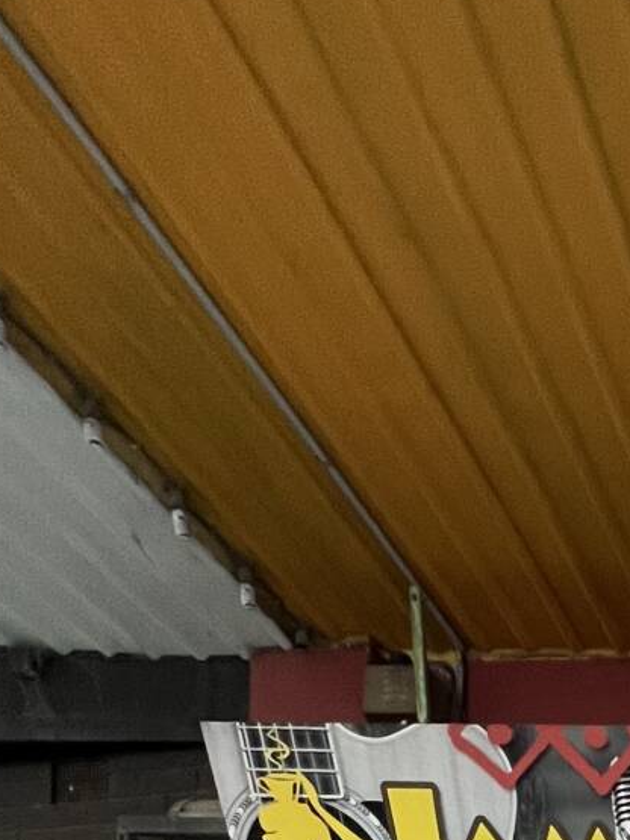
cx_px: 996
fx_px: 1165
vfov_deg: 25.4
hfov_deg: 23.1
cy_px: 1359
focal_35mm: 48
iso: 250
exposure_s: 1/100
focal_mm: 1.57
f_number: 1.8
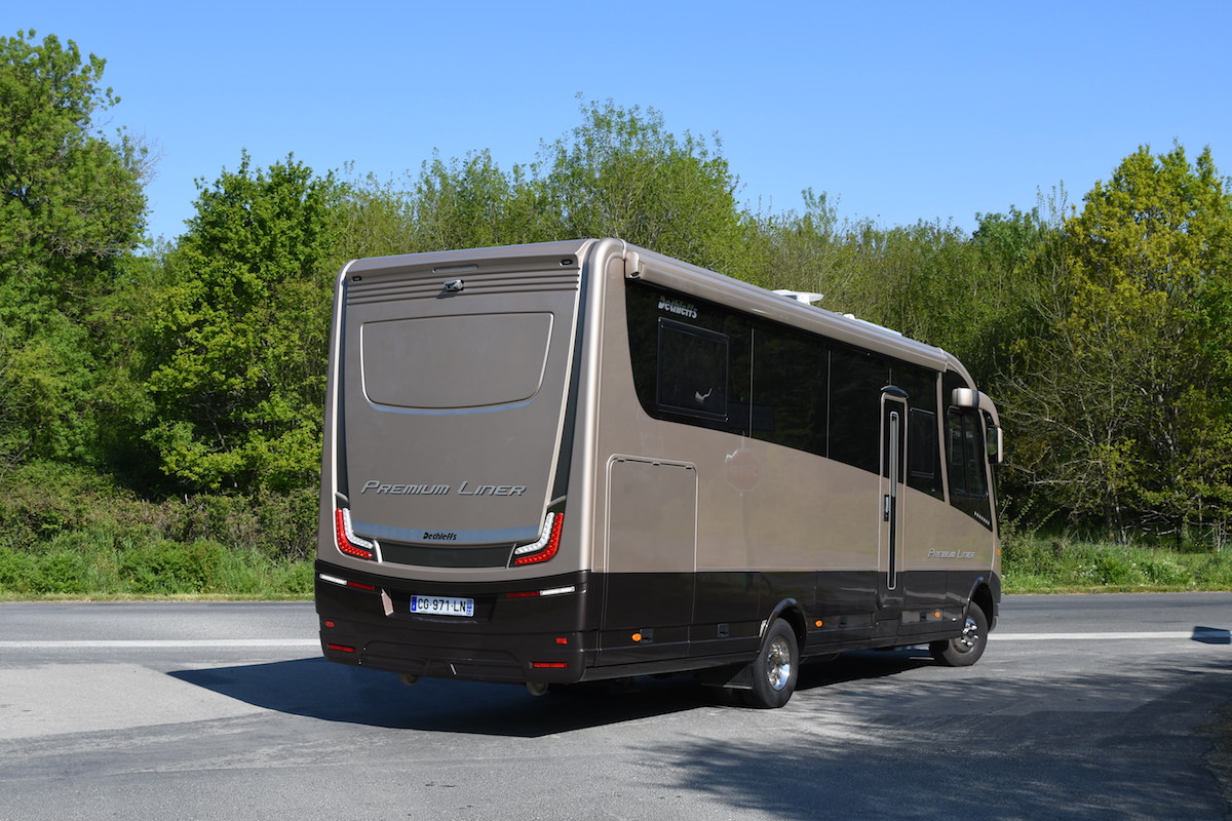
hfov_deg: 41.1
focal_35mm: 48
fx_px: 1643
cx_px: 616
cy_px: 410
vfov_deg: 28.1
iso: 320
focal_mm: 32
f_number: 9
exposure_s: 1/640
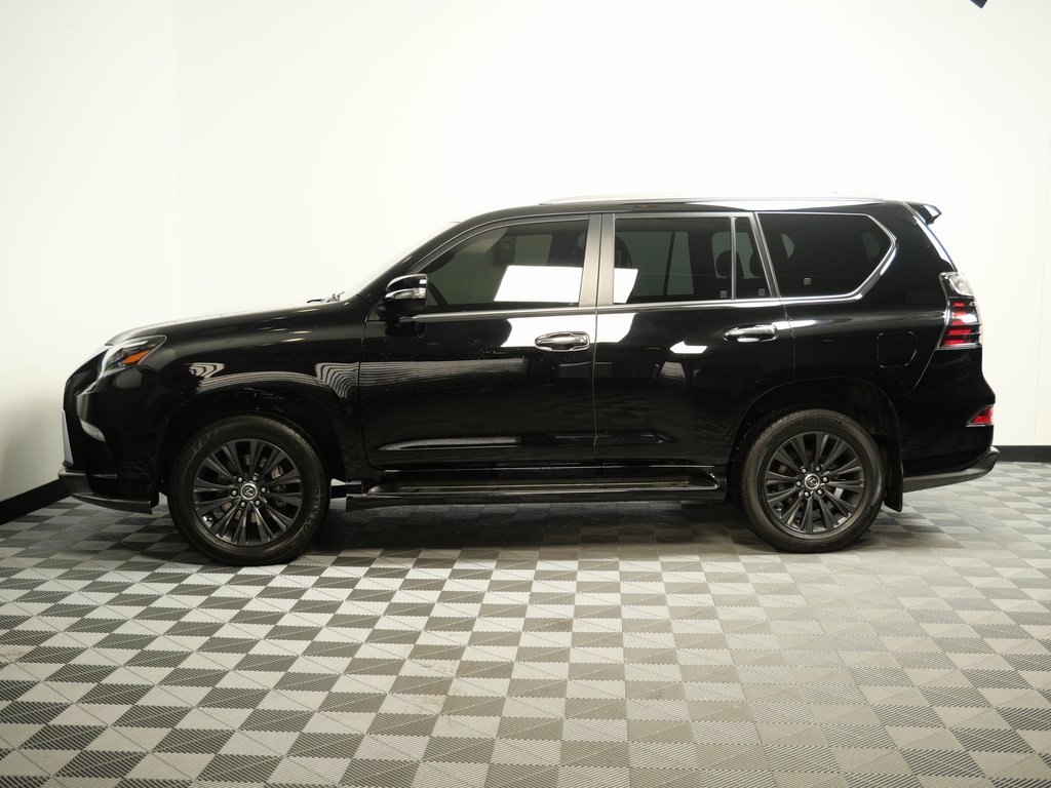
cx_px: 526
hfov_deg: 46.8
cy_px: 394
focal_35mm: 40
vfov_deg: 36.0
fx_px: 1214
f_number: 4.5
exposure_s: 1/200
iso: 250
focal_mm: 20
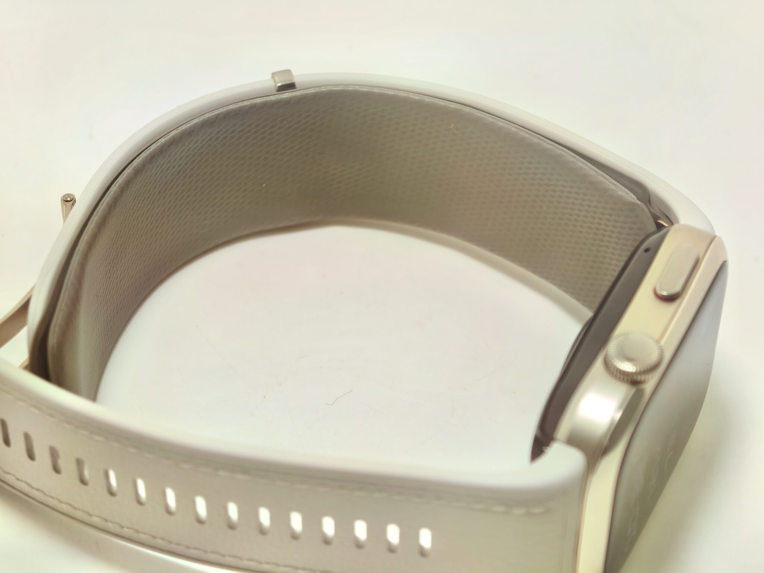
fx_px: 2097
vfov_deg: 15.6
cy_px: 286
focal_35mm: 95
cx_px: 382
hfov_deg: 20.7
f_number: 2.1
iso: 64
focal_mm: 15
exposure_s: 1/100
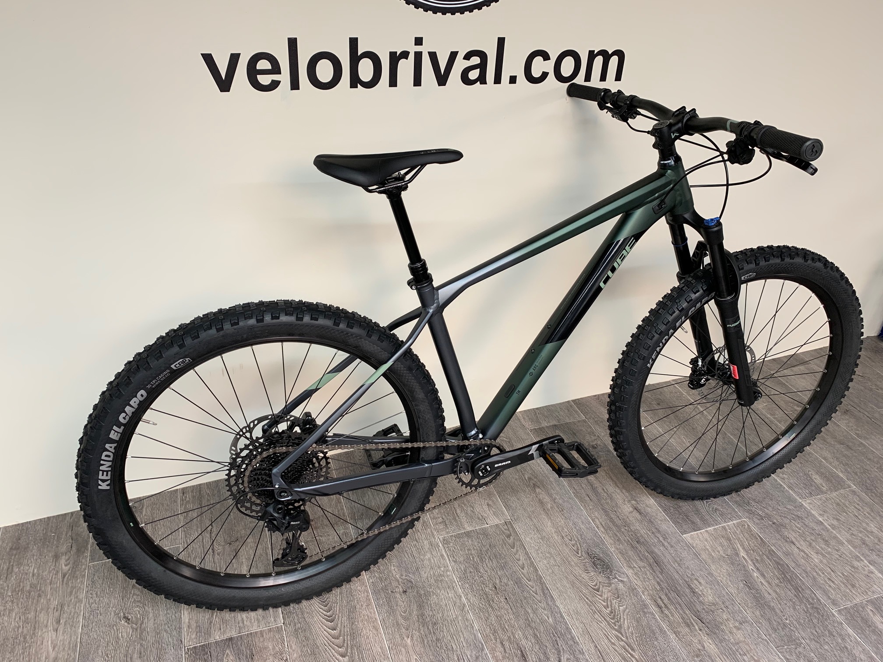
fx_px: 663
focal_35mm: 26
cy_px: 331
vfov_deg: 53.1
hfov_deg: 67.3
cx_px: 442
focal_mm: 4.25
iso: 50
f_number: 1.8
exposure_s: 1/50
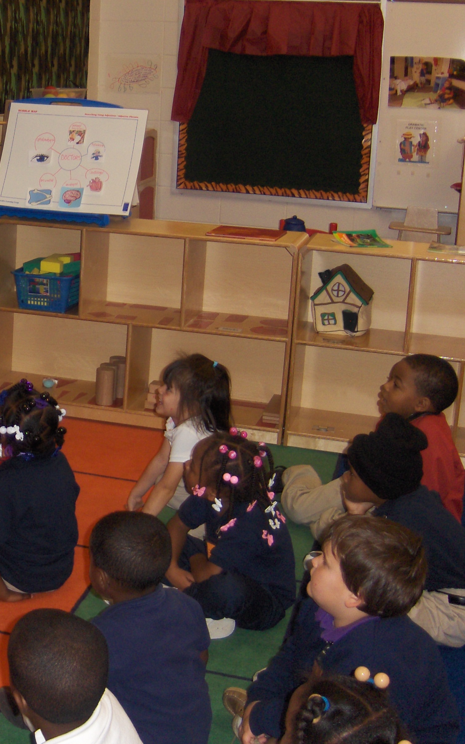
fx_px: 1156
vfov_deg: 35.6
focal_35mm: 57
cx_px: -71
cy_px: 329
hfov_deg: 21.4
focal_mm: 7.5
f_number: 2.8
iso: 100
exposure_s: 1/60
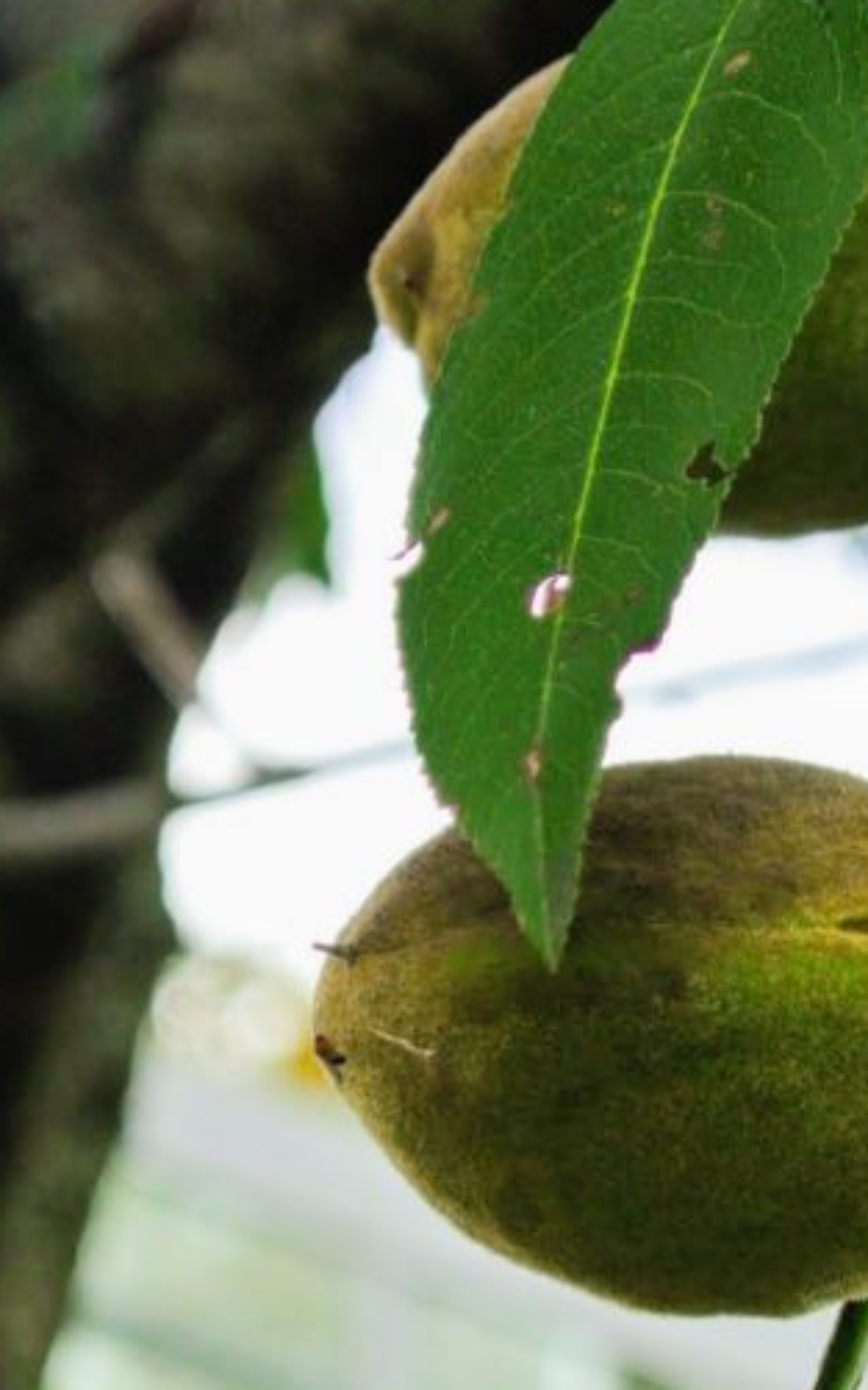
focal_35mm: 169
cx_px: 779
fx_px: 6398
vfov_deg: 12.4
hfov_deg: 7.7
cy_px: 982
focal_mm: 30
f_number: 5.6
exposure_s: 1/160
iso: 100
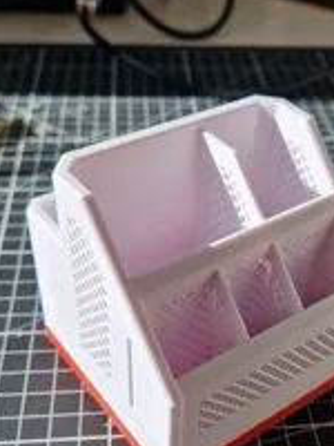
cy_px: 292
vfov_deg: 40.8
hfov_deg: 31.3
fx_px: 592
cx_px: 214
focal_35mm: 46
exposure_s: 1/1018
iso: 50
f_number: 1.8
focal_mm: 5.4
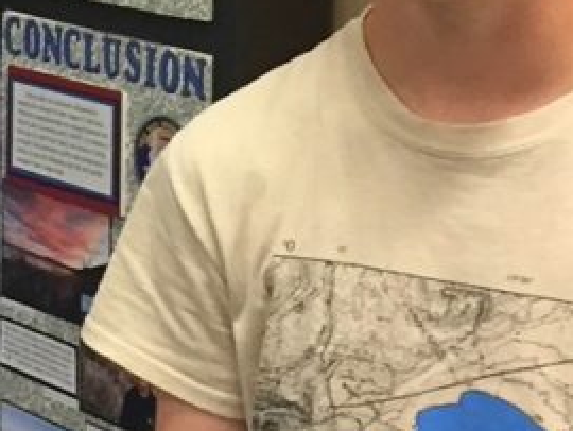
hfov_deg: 16.5
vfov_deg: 13.2
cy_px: -58
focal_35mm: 110
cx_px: -240
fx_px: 1822
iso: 125
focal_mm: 4.15
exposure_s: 1/30
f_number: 2.2
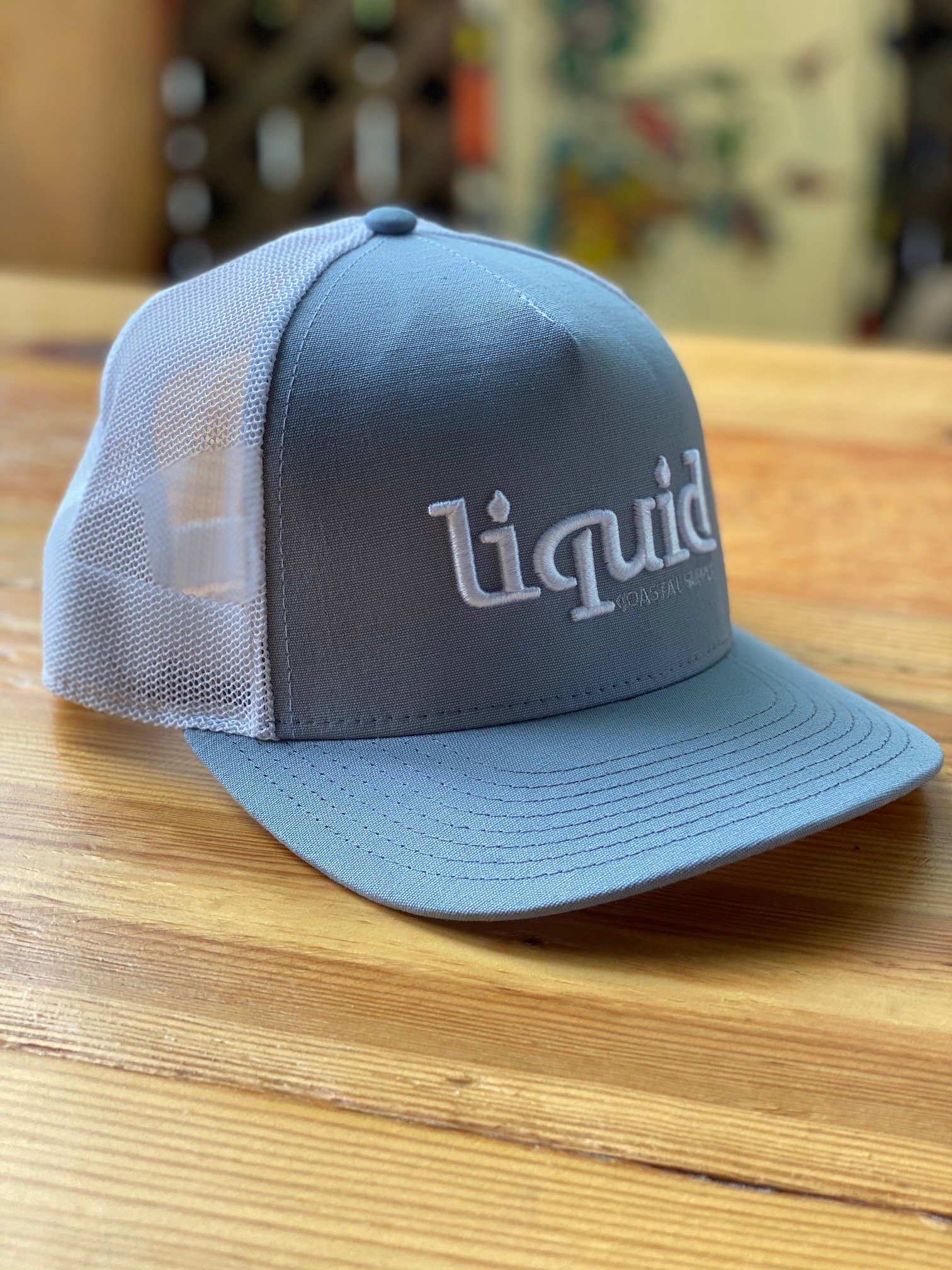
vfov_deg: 36.8
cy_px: 635
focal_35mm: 52
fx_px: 1907
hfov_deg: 28.0
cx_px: 476
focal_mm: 6
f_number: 2
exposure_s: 1/122
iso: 50
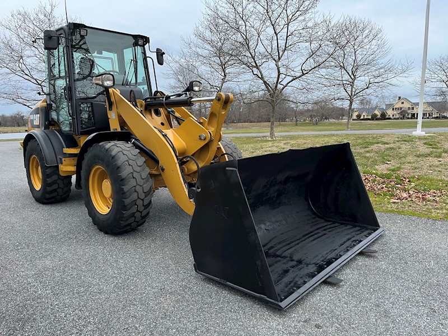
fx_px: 336
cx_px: 224
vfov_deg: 53.1
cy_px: 168
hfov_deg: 67.3
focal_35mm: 26
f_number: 1.6
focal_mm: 5.1
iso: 125
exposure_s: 1/65
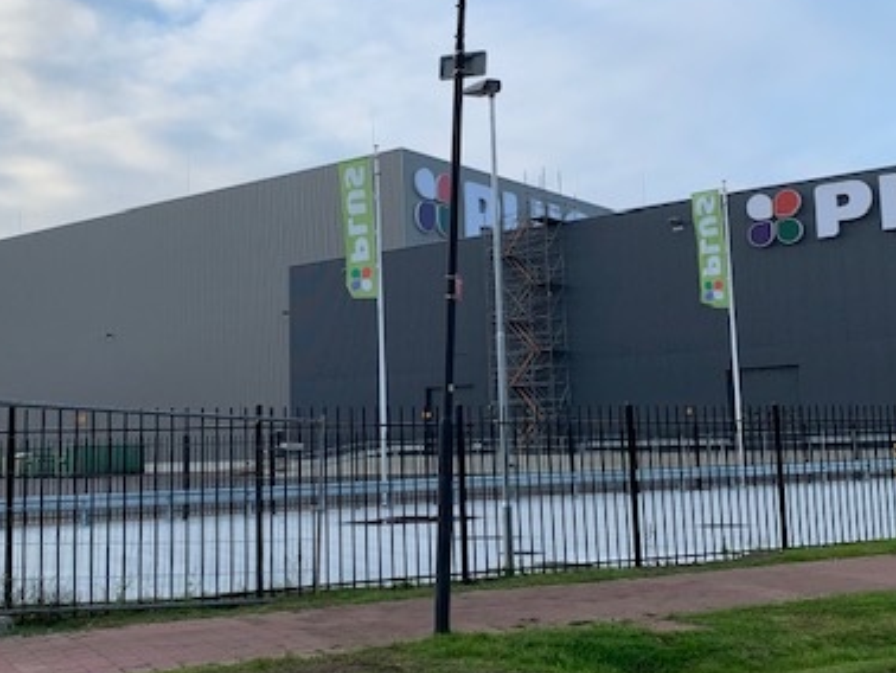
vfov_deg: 32.9
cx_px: 391
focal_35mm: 44
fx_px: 1140
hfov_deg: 42.8
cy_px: 306
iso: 25
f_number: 1.8
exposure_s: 1/765
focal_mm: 4.25
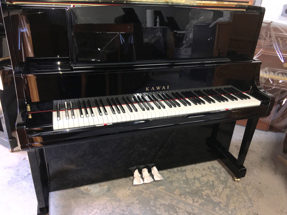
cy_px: 108
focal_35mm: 29
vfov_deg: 48.2
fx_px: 240
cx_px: 144
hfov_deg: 61.7
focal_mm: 4.15
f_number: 2.2
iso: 32
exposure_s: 1/30
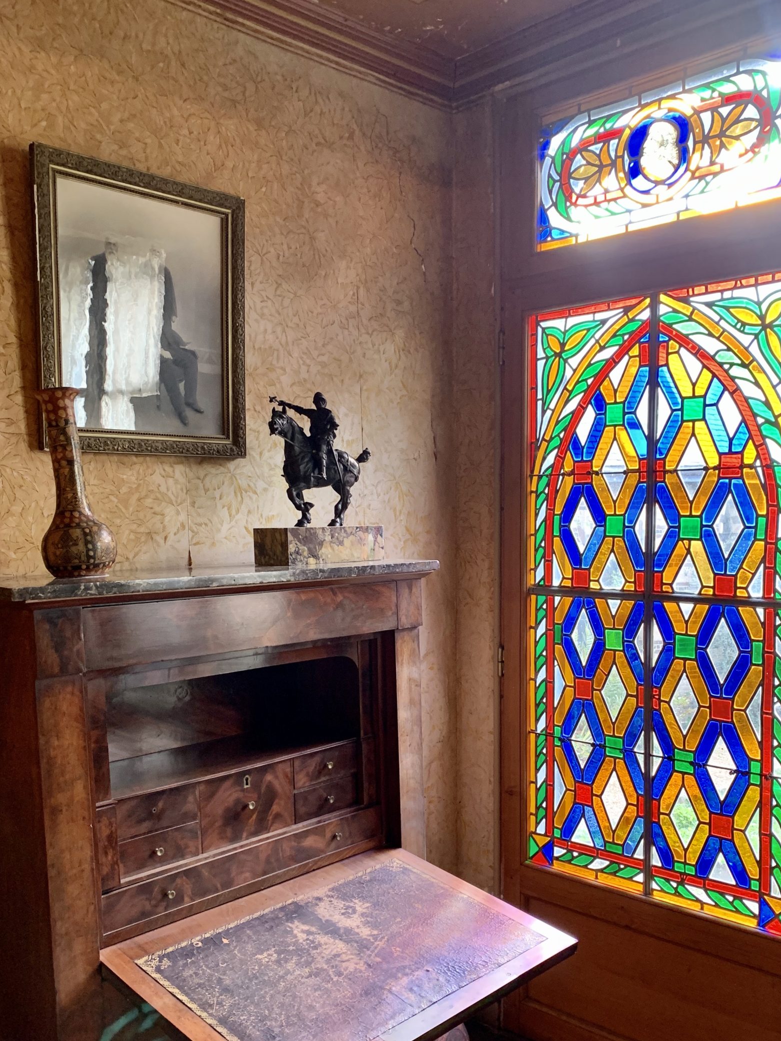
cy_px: 609
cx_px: 448
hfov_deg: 44.0
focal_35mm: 32
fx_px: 963
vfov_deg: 56.5
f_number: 1.8
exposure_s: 1/60
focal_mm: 4.25
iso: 125
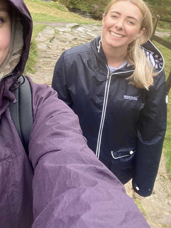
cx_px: 33
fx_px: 277
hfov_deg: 33.3
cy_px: 34
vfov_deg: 42.1
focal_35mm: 42
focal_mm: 2.71
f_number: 2.2
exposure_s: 1/122
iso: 40
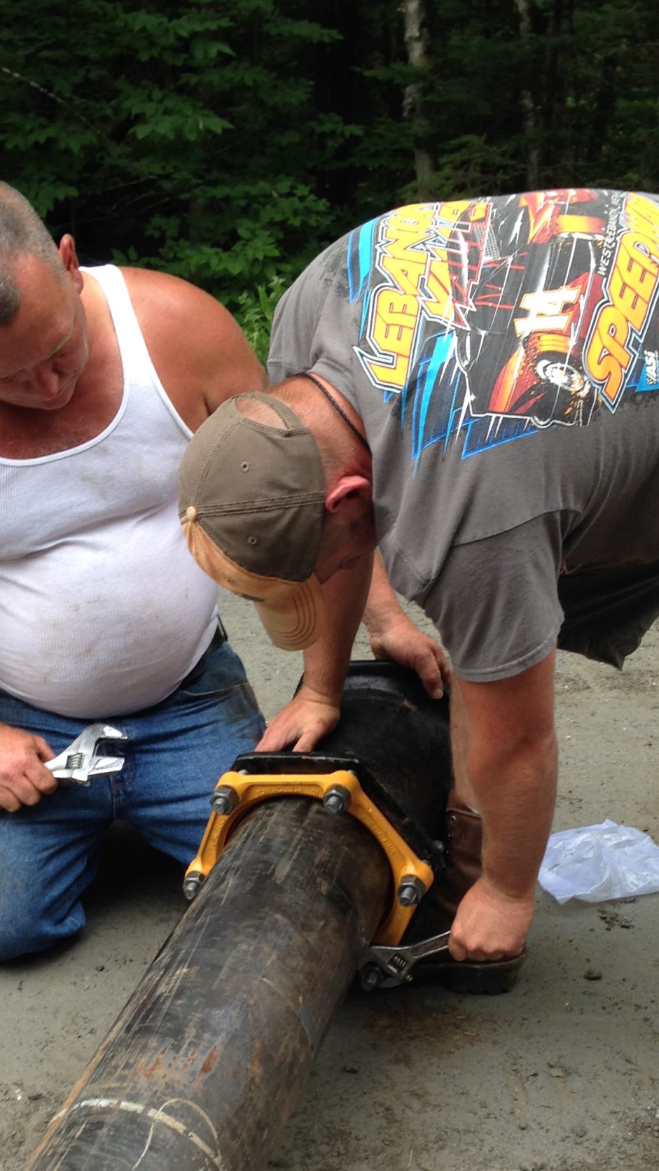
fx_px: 1709
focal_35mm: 55
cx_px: 341
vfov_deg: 37.1
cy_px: 843
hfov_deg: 21.8
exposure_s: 1/145
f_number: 2.4
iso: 50
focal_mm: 4.12
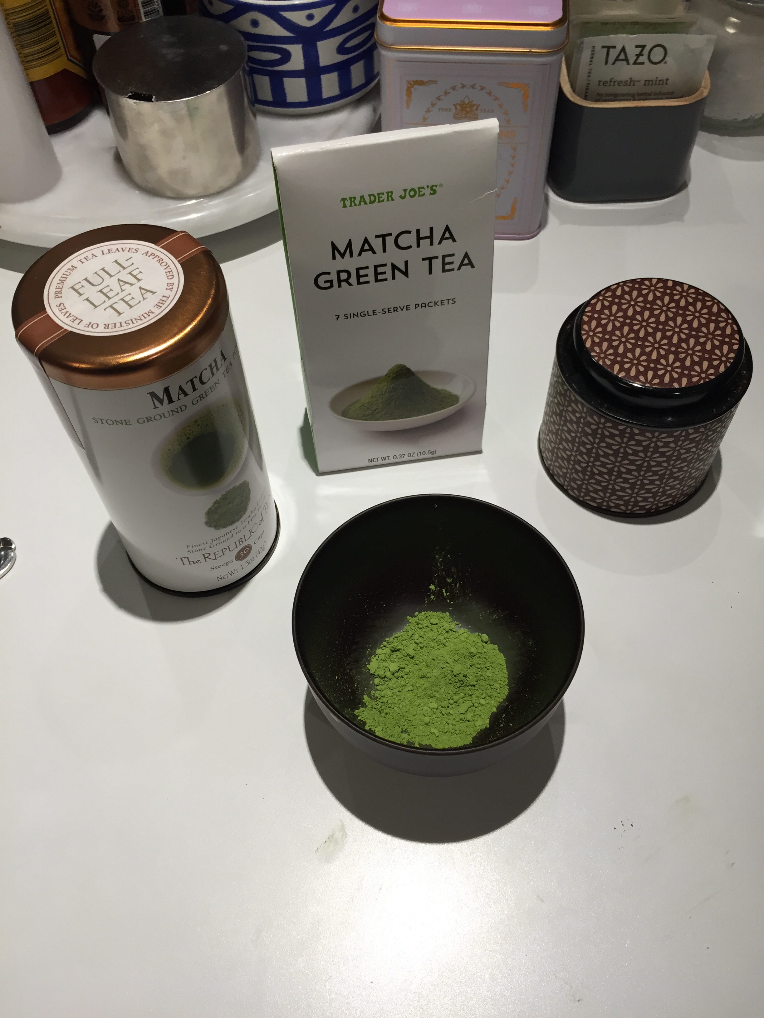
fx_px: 853
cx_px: 382
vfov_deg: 61.7
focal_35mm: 29
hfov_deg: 48.2
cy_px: 509
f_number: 2.2
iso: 32
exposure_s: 1/30
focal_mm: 4.15
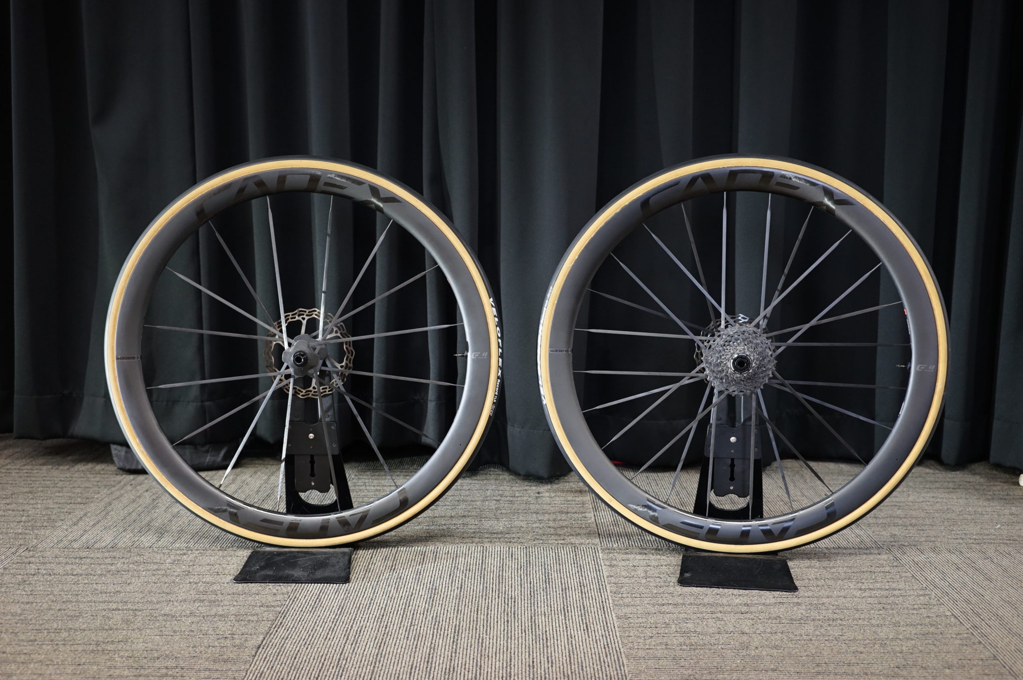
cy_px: 340
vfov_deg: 37.8
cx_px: 512
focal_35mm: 35
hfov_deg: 54.5
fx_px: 994
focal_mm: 35
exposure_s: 1/15
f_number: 4
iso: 1000
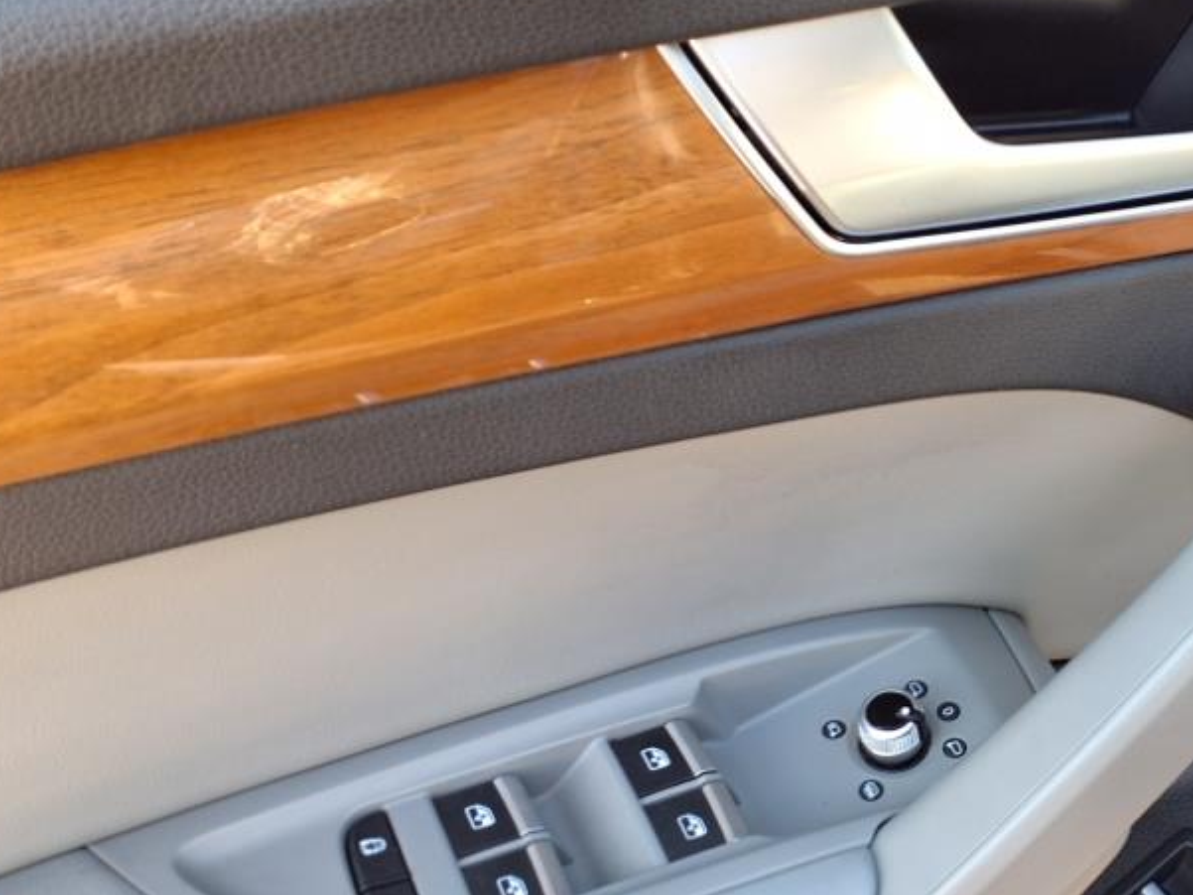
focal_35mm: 46
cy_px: 484
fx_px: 1586
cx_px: 989
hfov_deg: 39.3
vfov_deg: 31.5
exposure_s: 1/60.2
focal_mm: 3.58
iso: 40
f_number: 1.9
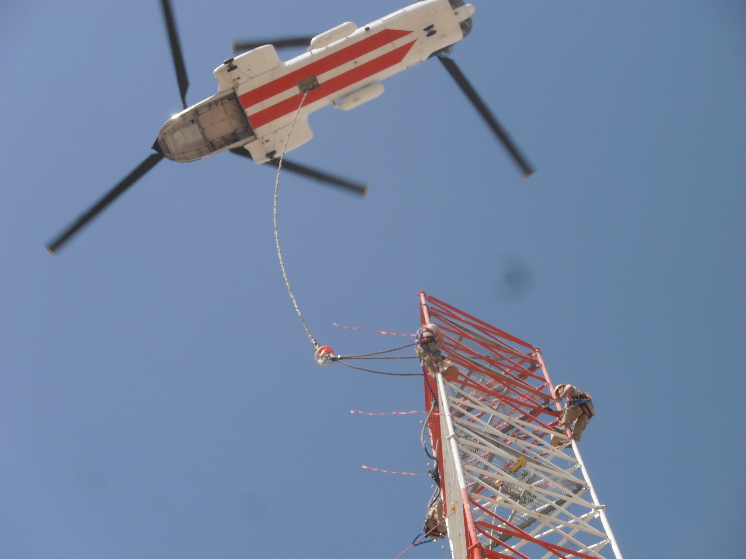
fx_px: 2974
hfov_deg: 14.3
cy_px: 280
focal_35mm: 138
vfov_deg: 10.7
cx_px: 373
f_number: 5.8
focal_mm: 24.39
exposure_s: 1/500
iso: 80
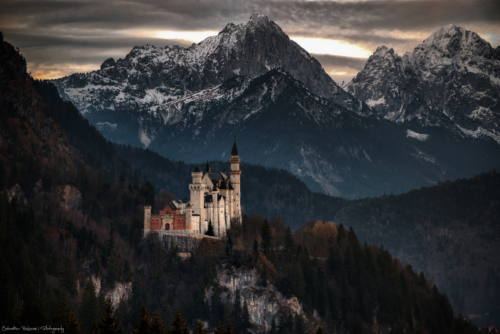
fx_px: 2014
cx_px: 250
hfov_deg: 14.1
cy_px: 167
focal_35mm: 145
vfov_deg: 9.5
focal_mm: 145
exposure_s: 1/10
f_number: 4.8
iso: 100
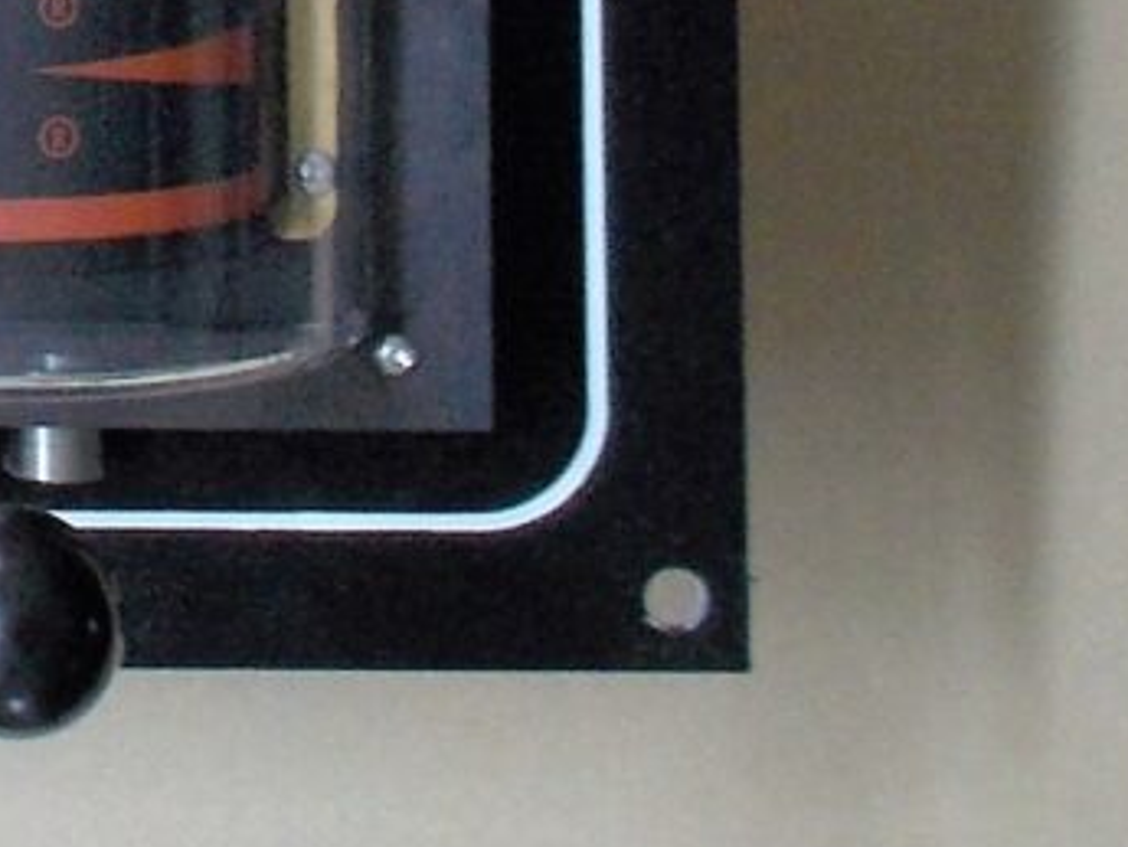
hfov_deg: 14.2
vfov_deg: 10.6
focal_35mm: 129
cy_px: -827
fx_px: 4205
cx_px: -608
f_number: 3.3
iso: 125
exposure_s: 1/30
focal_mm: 4.1
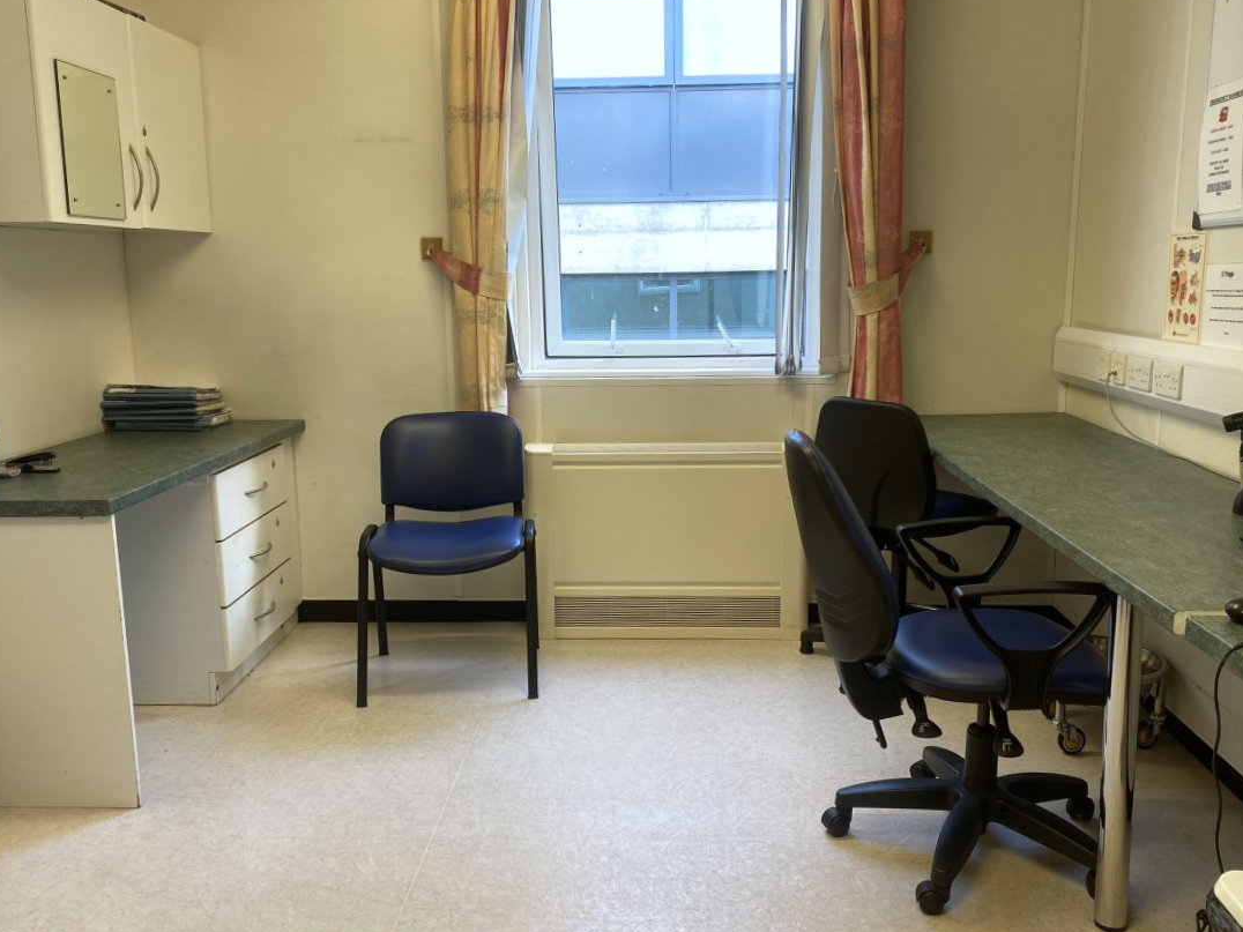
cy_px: 486
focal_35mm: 29
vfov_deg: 48.2
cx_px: 612
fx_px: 1041
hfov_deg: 61.7
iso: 50
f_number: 1.8
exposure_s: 1/100
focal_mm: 4.2
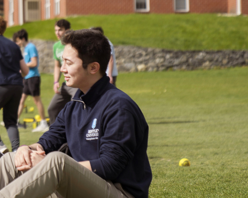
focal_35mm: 209
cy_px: 2
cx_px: -88
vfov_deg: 7.4
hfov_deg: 9.1
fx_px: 1533
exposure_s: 1/1000
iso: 50
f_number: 2.8
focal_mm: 70
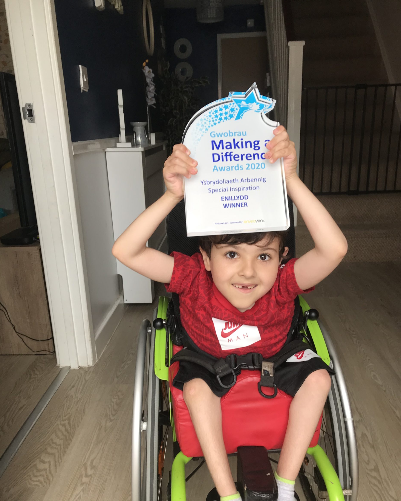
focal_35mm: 30
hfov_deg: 48.5
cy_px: 274
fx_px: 445
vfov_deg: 58.7
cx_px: 205
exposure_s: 1/50
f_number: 1.8
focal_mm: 3.99
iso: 20
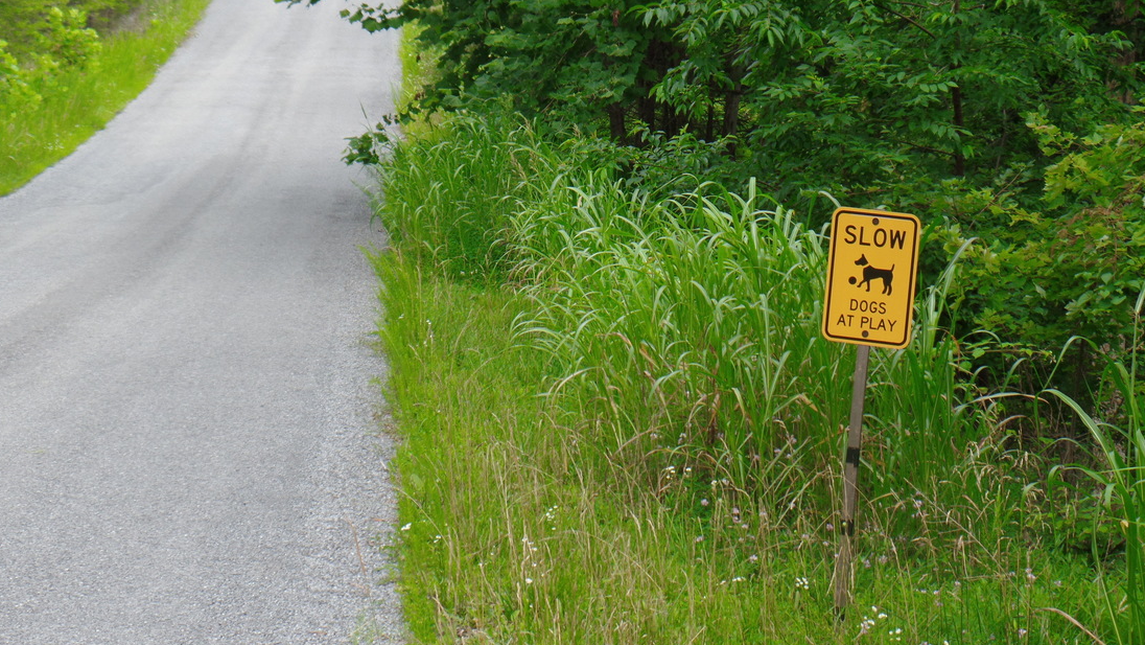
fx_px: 2824
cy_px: 209
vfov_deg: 13.0
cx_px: 620
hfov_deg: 22.9
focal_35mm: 93
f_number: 3.8
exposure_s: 1/180
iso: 100
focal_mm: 13.9
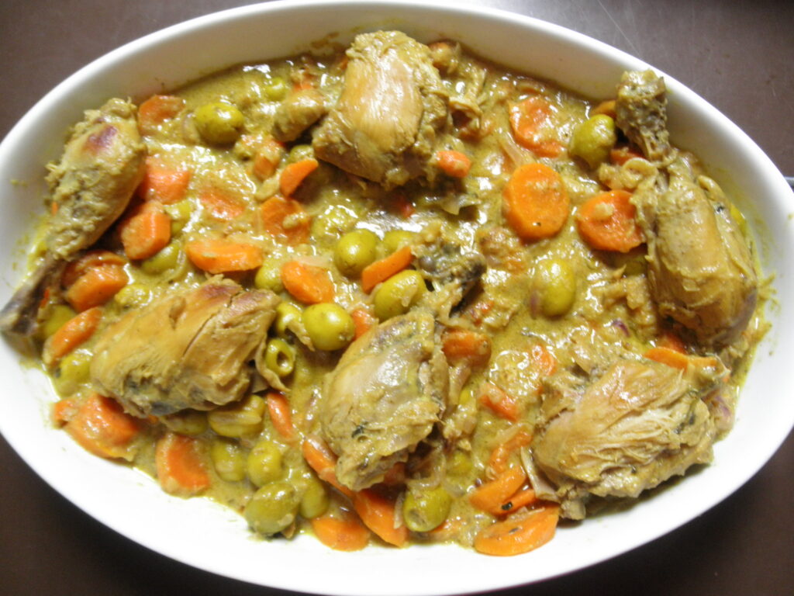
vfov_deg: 49.7
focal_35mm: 28
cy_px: 298
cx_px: 397
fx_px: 642
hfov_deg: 63.4
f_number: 3
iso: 200
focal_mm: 5
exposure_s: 1/6
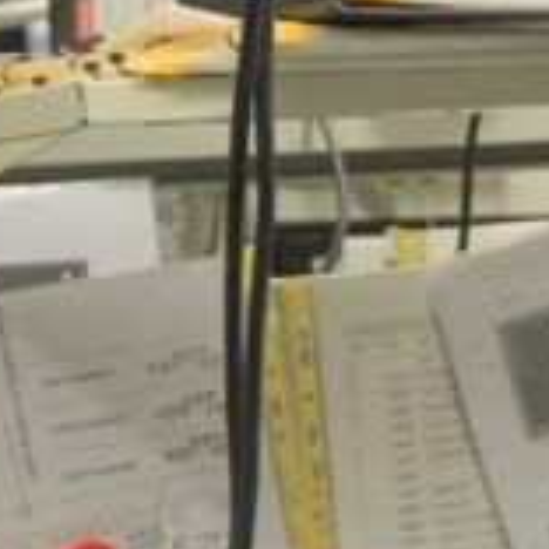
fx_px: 3154
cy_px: 551
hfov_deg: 8.8
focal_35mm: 176
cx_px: 1411
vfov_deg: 9.9
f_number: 4
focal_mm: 21
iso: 200
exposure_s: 1/60
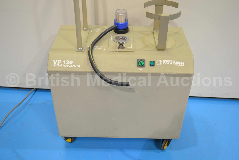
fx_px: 259
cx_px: 120
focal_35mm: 39
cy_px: 80
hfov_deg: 49.6
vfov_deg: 34.2
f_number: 4.2
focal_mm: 26
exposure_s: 1/20
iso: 400
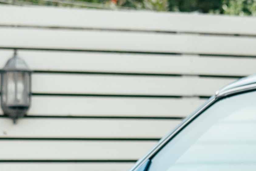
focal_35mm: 251
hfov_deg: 8.0
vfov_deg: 5.5
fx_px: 1785
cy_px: 178
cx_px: 412
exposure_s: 1/800
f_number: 2.8
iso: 200
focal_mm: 35
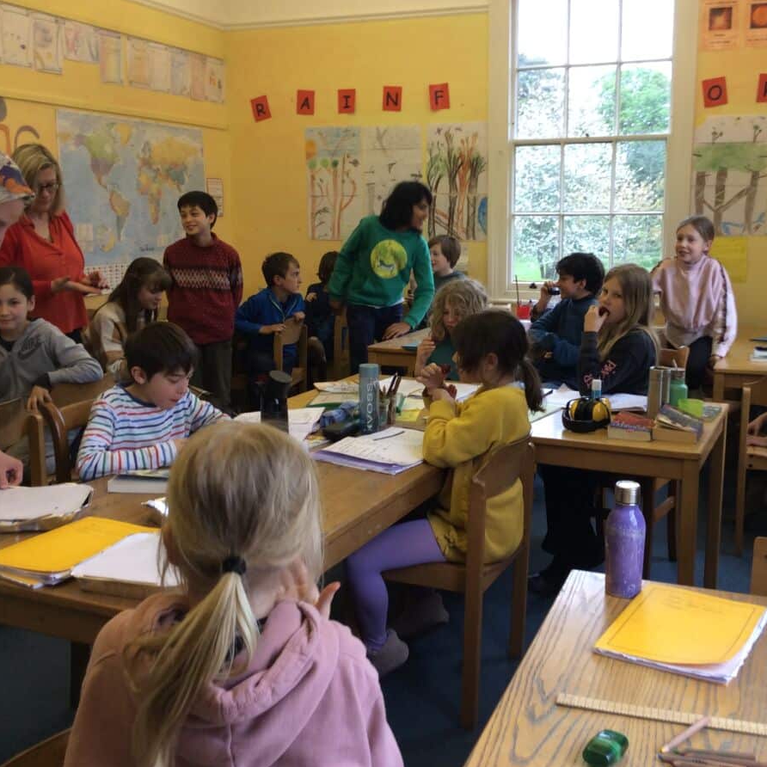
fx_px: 953
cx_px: 444
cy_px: 384
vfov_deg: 43.9
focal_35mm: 38
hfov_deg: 43.7
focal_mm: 3.3
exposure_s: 1/25
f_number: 2.4
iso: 32
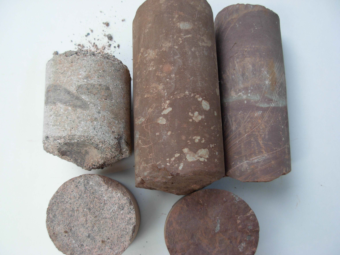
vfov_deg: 37.7
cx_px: 170
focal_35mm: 38
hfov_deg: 49.0
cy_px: 128
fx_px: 373
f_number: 2.9
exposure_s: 1/98.7
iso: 79
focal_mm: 6.3
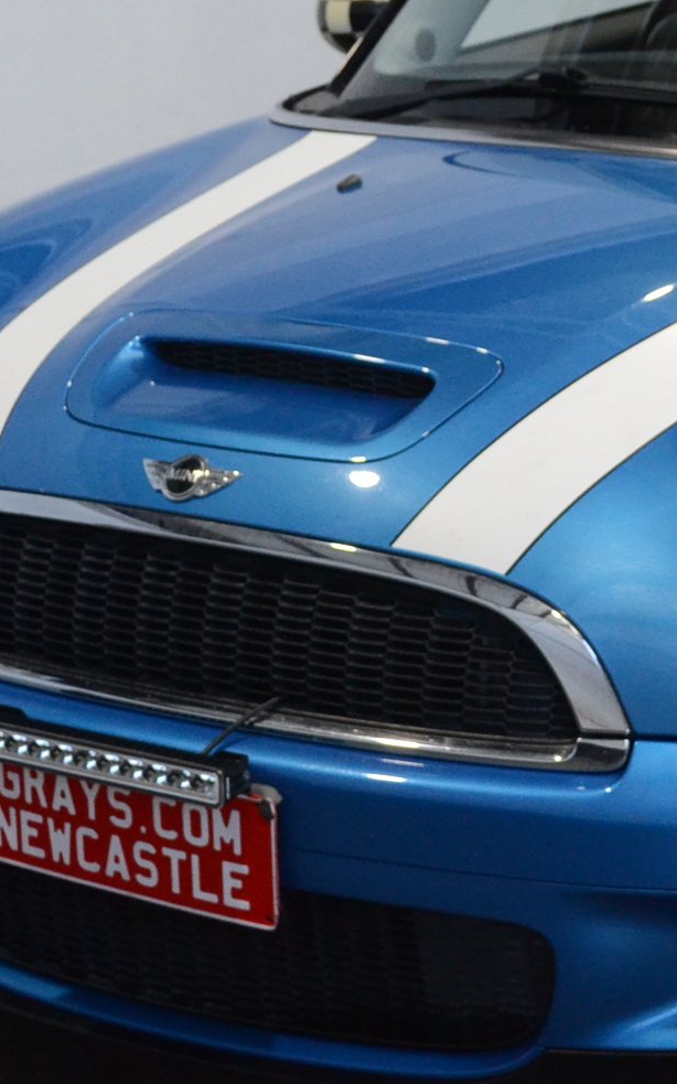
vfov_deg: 16.2
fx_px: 3810
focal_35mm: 129
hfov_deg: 10.0
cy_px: 428
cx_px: 837
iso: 1600
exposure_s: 1/250
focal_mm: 36
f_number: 5
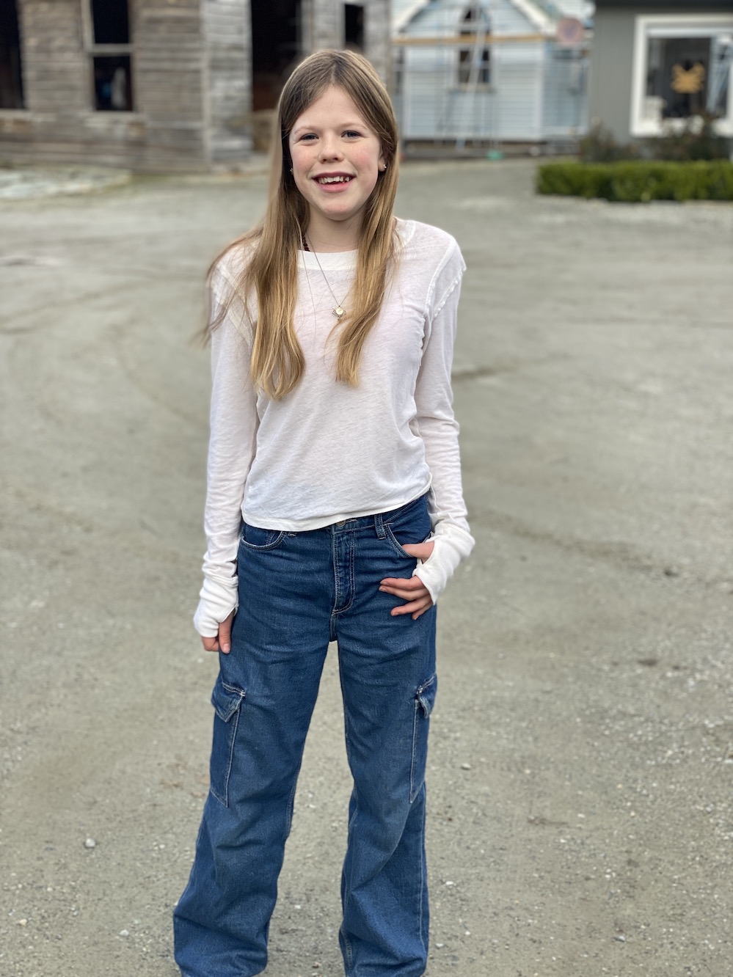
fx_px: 1468
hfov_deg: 28.0
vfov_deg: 36.8
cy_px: 488
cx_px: 366
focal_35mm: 52
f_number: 2
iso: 20
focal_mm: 6
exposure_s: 1/192
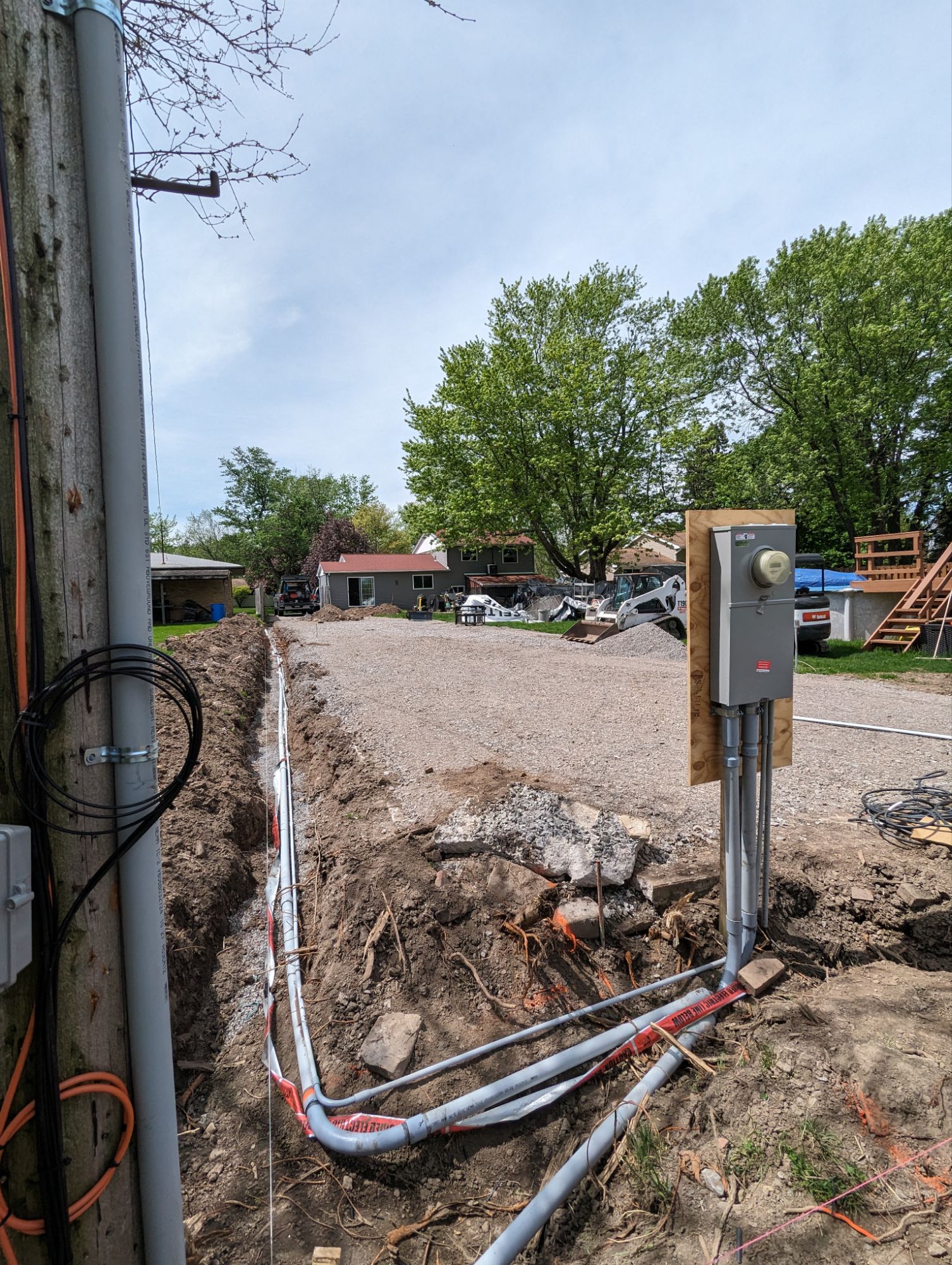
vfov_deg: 94.4
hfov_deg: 78.2
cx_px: 476
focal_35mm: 16
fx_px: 585
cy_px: 632
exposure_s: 1/1667
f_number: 2.2
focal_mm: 2.35
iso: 54
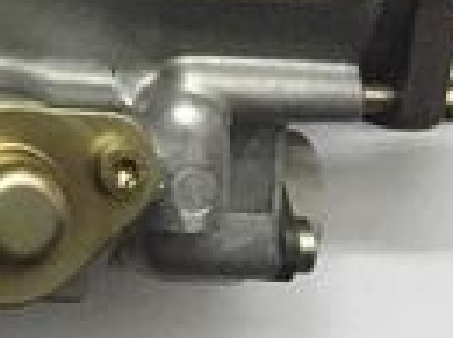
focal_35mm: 134
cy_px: -373
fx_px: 1750
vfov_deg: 10.1
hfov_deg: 13.8
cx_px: -240
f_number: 2.2
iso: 250
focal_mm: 4.15
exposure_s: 1/25
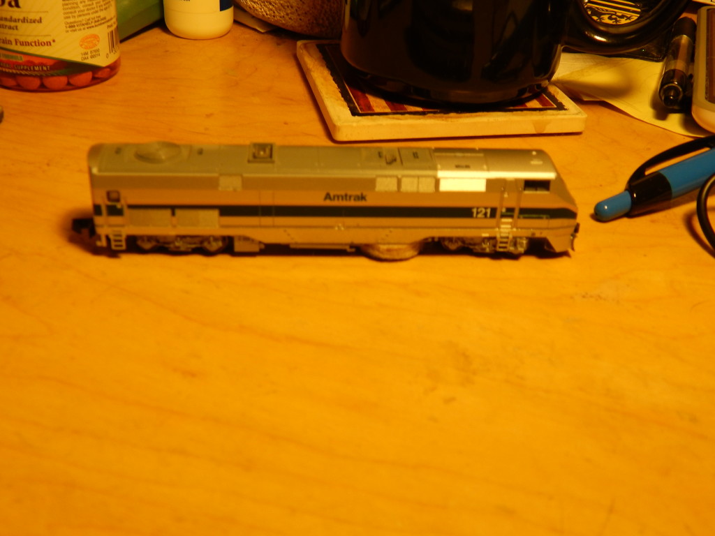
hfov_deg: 43.9
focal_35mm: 43
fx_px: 888
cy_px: 268
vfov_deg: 33.6
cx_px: 358
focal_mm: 7.7
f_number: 3.6
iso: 160
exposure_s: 1/30
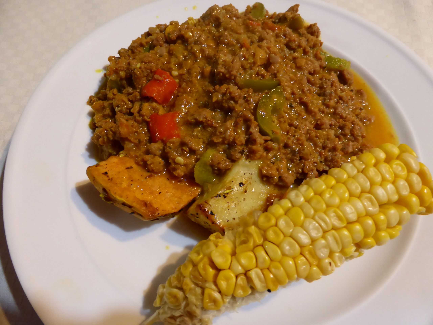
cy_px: 162
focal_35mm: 25
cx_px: 216
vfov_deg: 54.9
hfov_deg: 69.4
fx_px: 313
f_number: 3.3
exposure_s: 1/15
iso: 400
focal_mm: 4.3
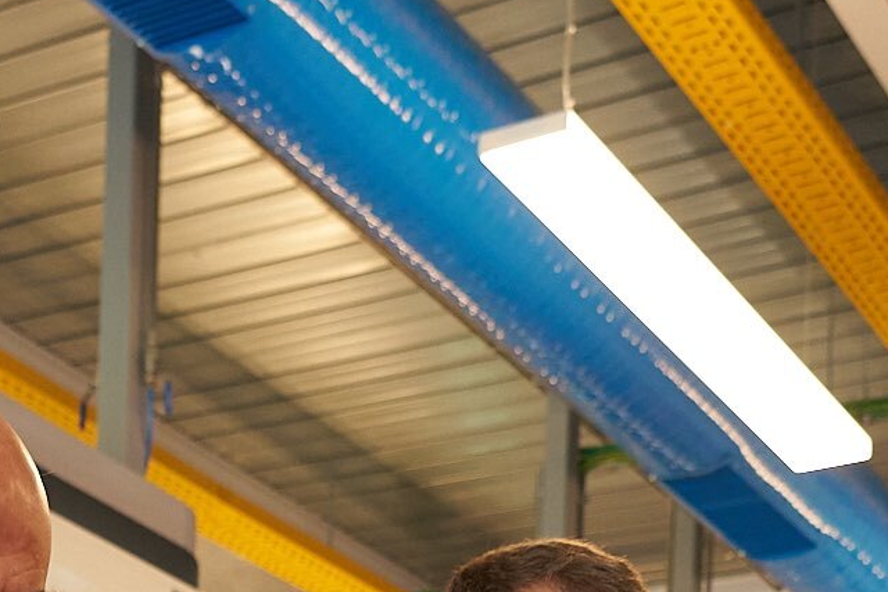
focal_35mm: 90
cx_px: 584
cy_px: 1352
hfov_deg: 22.5
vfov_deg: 12.4
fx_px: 2220
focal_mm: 18
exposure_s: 1/125
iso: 1000
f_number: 2.8
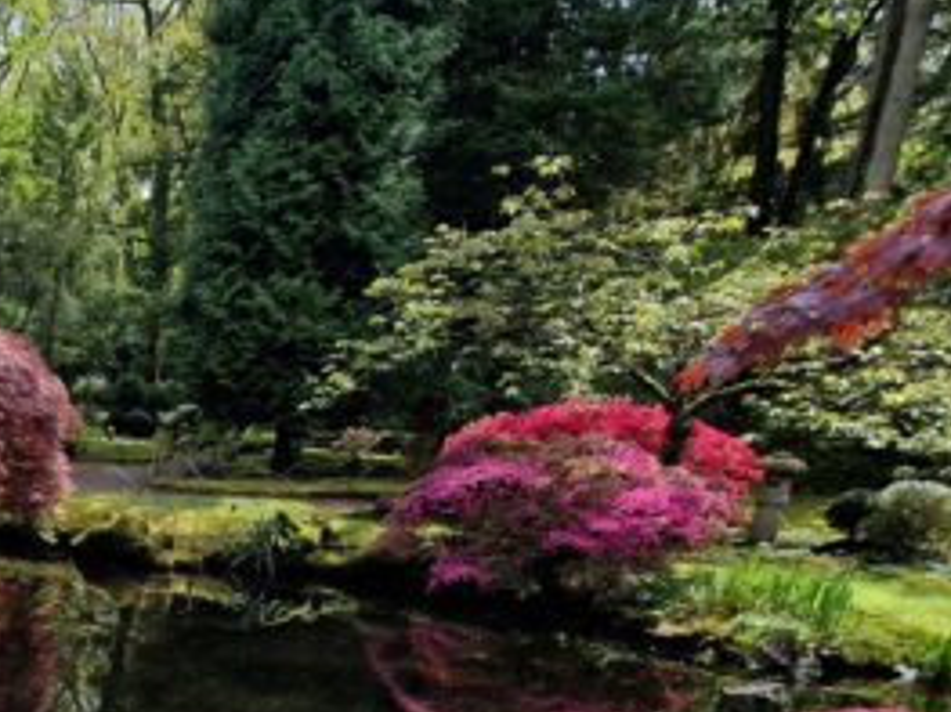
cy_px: 730
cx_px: -116
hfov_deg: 39.3
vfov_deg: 34.0
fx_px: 1043
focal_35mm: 38
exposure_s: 1/808
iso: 50
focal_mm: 2.2
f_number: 2.2
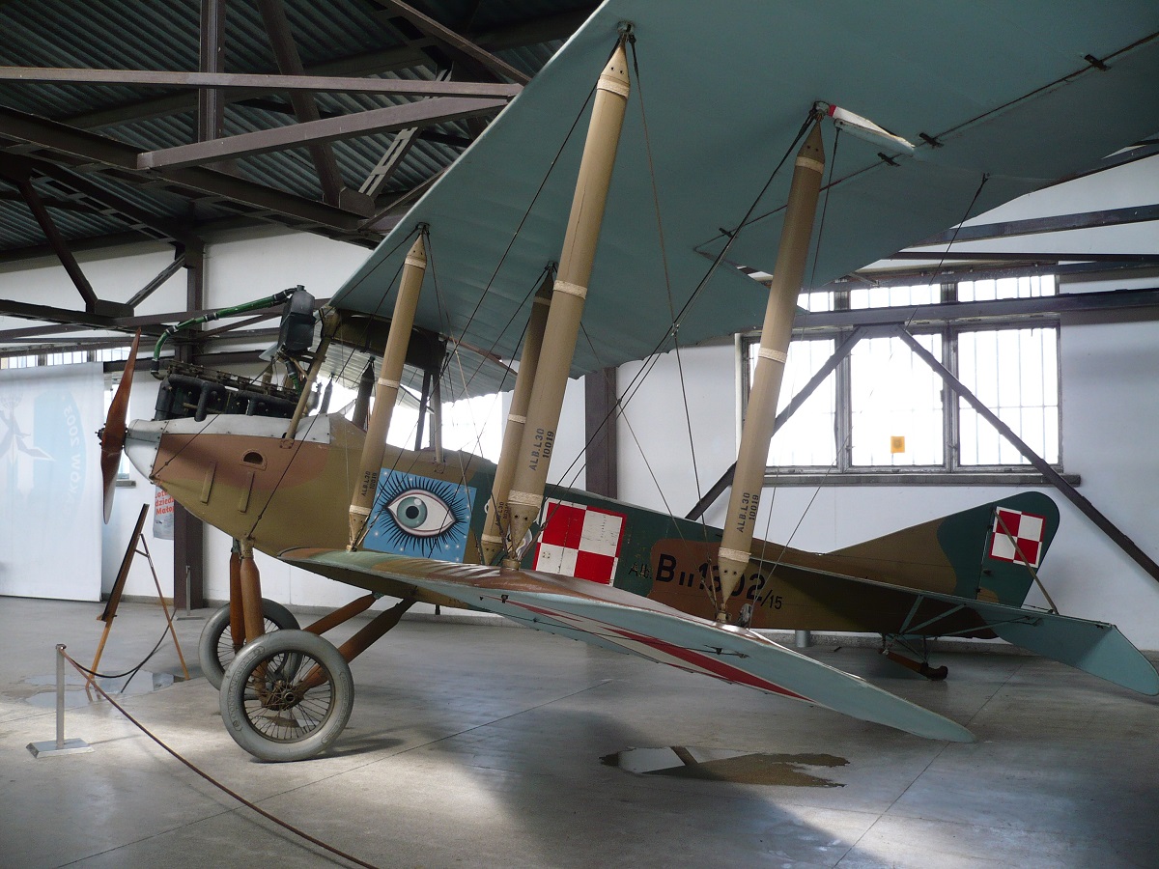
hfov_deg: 52.6
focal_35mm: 35
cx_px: 580
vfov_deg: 40.7
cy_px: 434
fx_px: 1172
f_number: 2.8
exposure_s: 1/80
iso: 100
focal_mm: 5.8
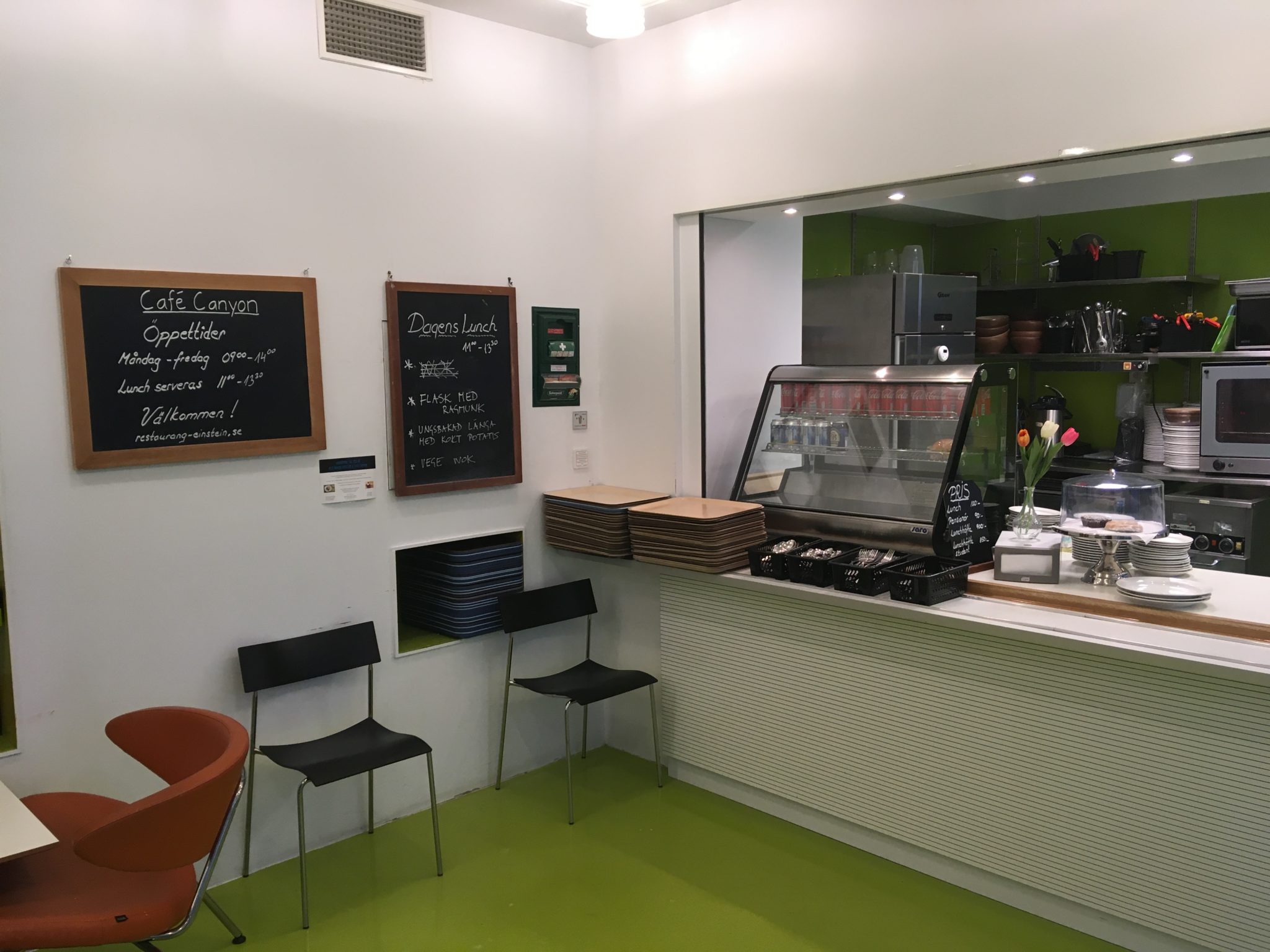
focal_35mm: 29
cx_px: 635
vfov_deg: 48.2
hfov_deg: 61.7
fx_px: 1064
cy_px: 476
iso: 80
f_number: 2.2
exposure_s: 1/33
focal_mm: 4.15
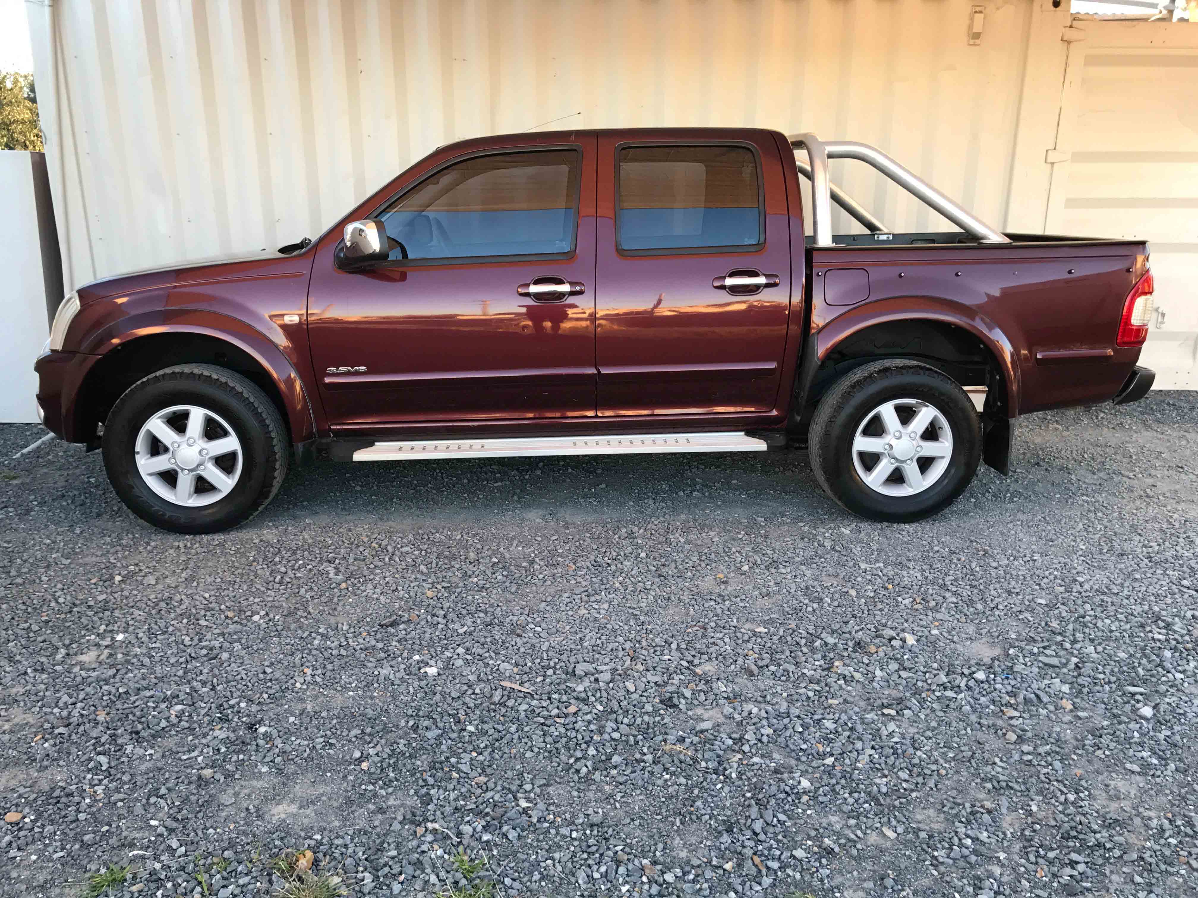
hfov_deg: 63.4
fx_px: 969
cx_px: 599
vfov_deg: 49.7
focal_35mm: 28
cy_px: 449
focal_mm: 3.99
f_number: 1.8
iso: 25
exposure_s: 1/100
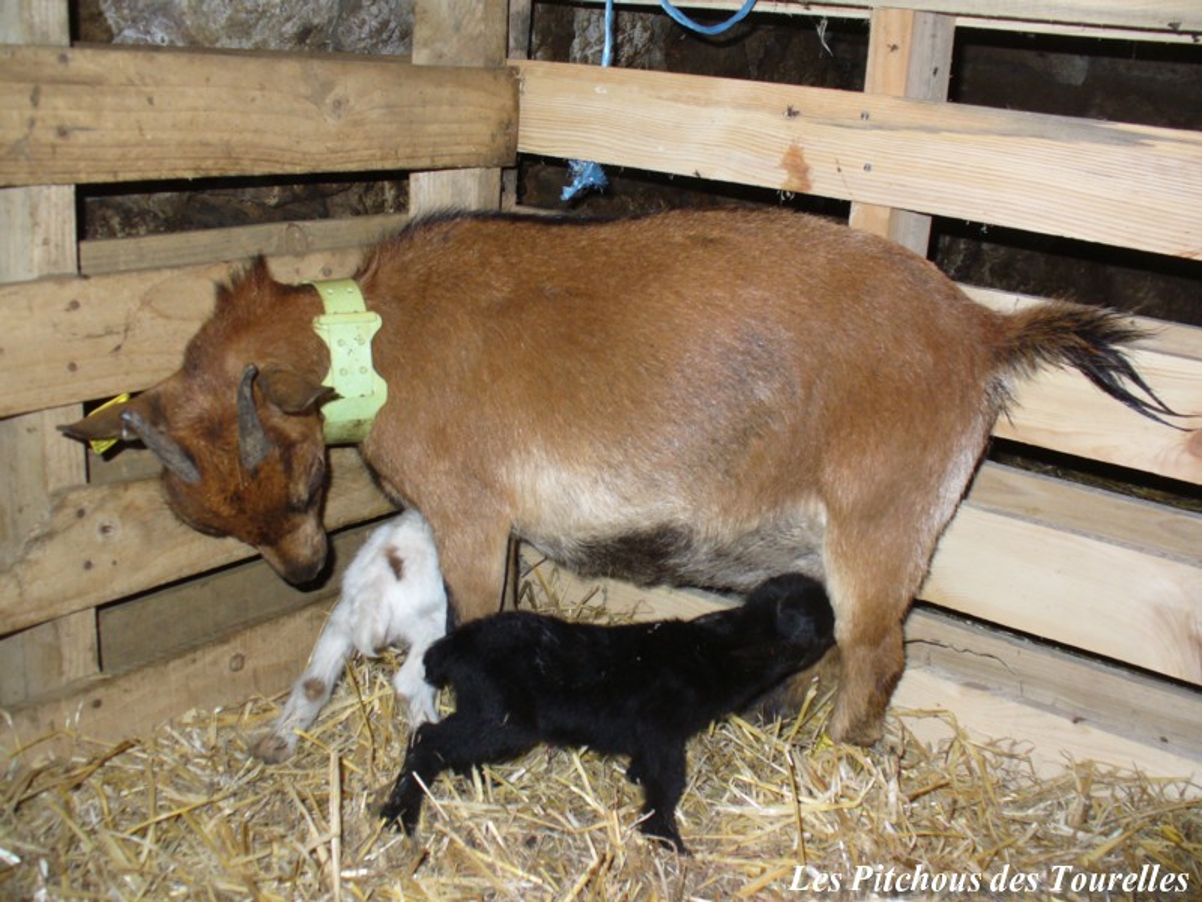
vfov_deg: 38.7
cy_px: 451
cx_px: 601
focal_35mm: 37
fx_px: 1285
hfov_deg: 50.1
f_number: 2.8
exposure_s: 1/30
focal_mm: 6.1
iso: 100
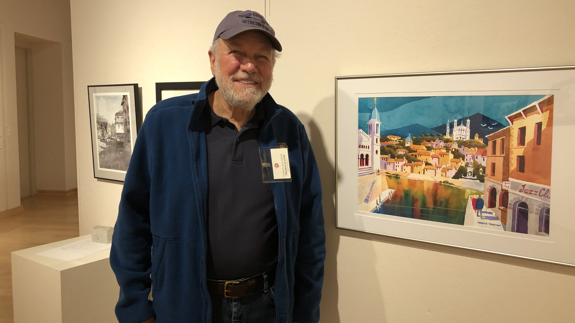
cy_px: 151
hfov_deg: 62.6
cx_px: 284
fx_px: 473
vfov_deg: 37.8
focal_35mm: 31
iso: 40
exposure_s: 1/17
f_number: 1.8
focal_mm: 3.99
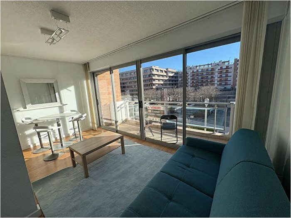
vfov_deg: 85.7
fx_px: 118
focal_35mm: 14
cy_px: 109
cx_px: 146
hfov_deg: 102.1
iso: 40
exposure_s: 1/1006
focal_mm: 2.22
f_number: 2.2
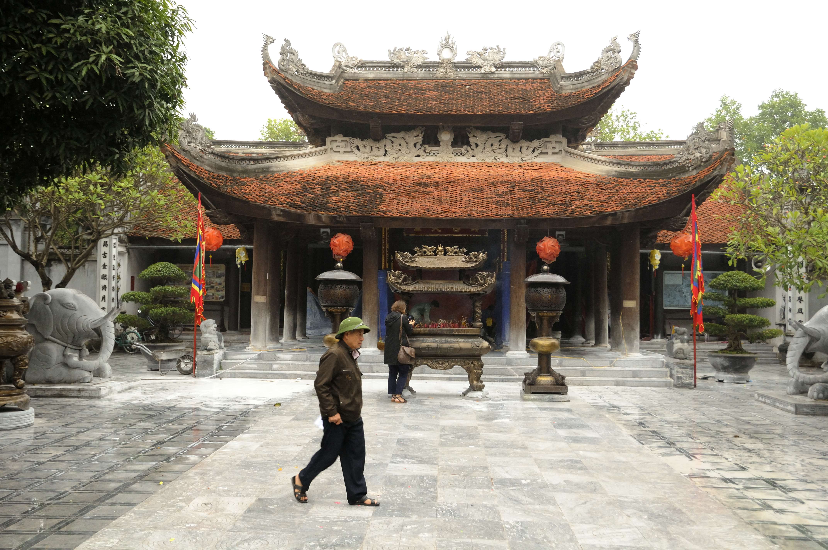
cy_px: 275
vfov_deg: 36.8
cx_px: 414
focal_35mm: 36
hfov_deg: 53.2
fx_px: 827
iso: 1000
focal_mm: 24
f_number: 5.6
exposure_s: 1/125
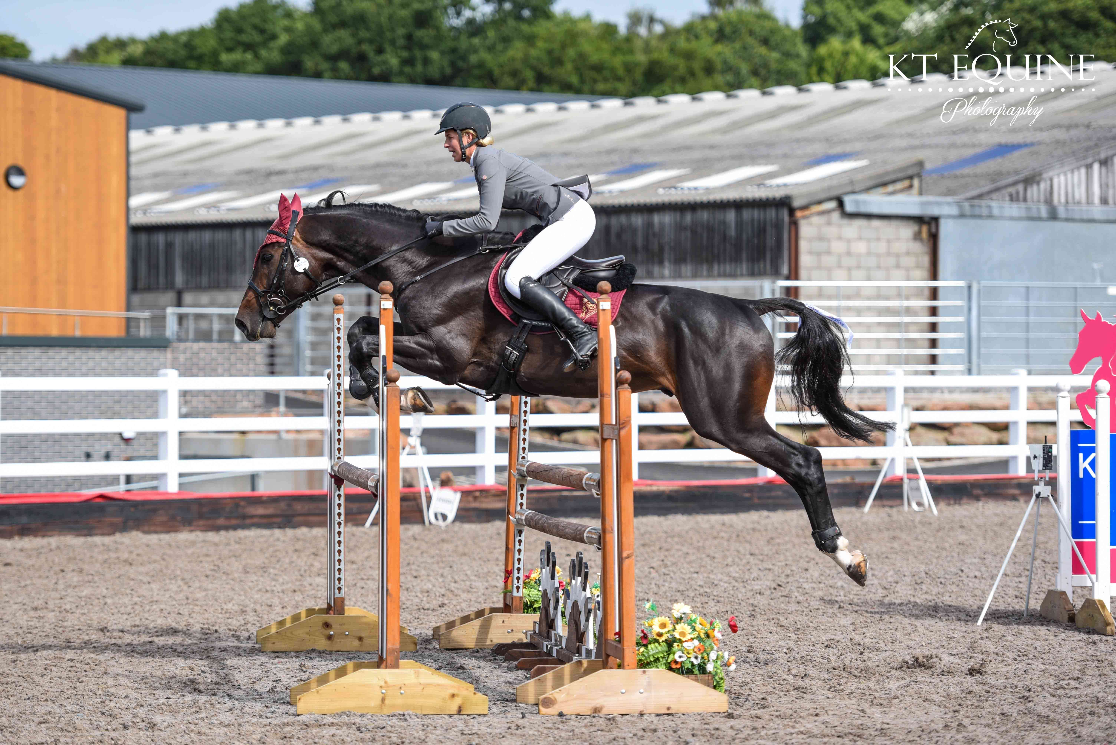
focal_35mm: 135
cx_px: 558
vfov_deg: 10.2
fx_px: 4186
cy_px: 372
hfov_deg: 15.2
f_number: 2.8
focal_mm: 135
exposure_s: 1/2500
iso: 250
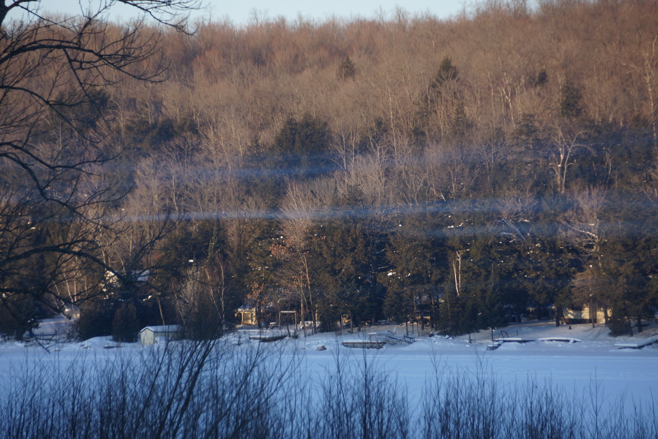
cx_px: 329
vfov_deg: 5.7
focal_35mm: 240
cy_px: 220
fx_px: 4386
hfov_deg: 8.6
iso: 200
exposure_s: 1/250
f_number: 6.3
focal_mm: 160
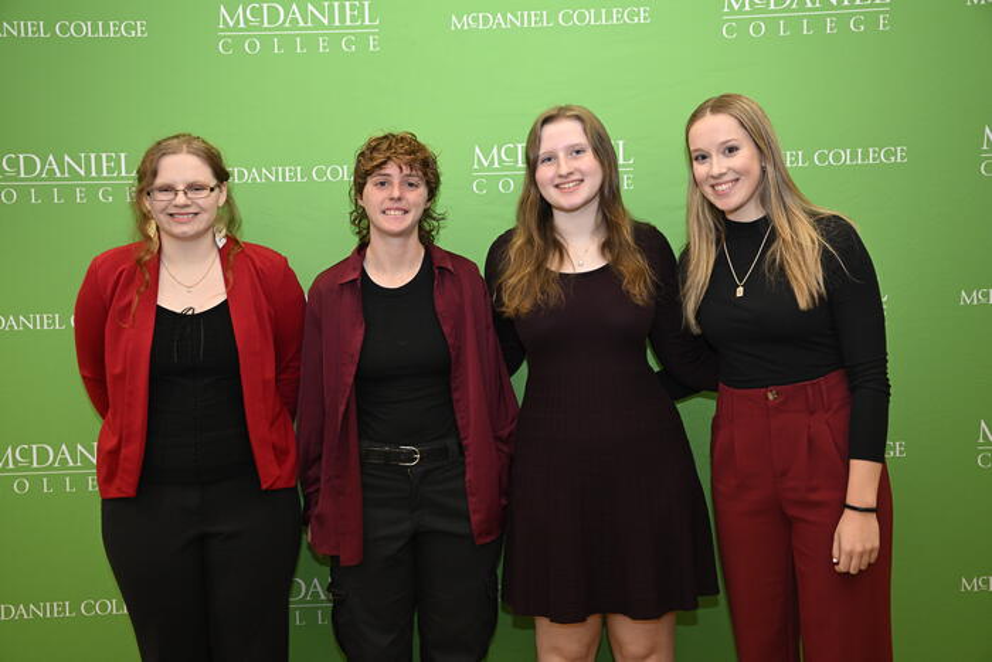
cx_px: 496
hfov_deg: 51.9
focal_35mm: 37
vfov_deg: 36.0
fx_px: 1020
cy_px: 331
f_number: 4
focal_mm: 37
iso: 2000
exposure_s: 1/200
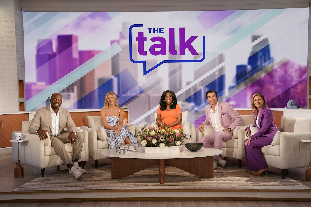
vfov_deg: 28.6
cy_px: 104
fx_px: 406
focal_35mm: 47
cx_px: 156
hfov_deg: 41.9
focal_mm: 47
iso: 3200
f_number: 5.6
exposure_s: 1/160
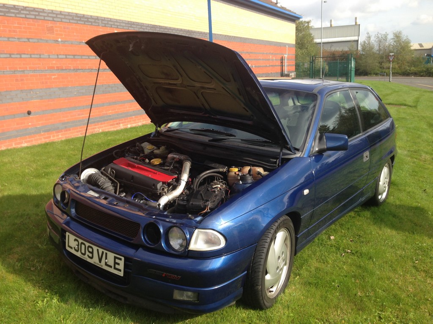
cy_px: 162
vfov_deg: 42.9
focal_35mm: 33
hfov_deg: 55.4
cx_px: 216
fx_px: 413
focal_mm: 4.12
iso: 50
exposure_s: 1/661
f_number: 2.4
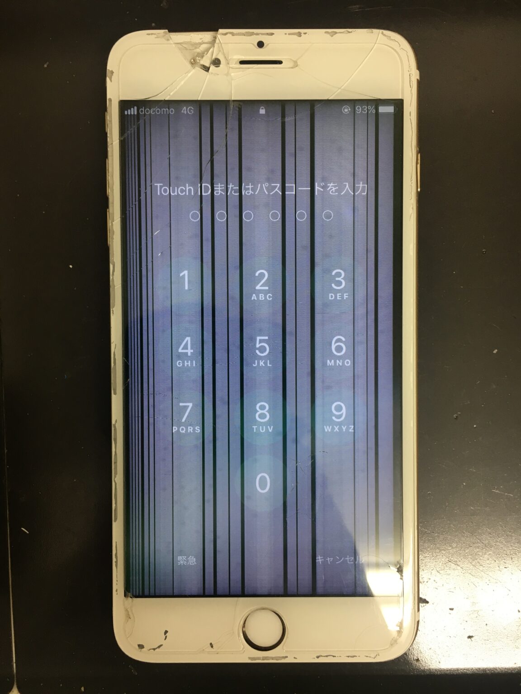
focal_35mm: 29
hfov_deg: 48.2
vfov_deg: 61.7
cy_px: 347
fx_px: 582
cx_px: 260
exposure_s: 1/30
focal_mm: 4.15
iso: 50
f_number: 2.2
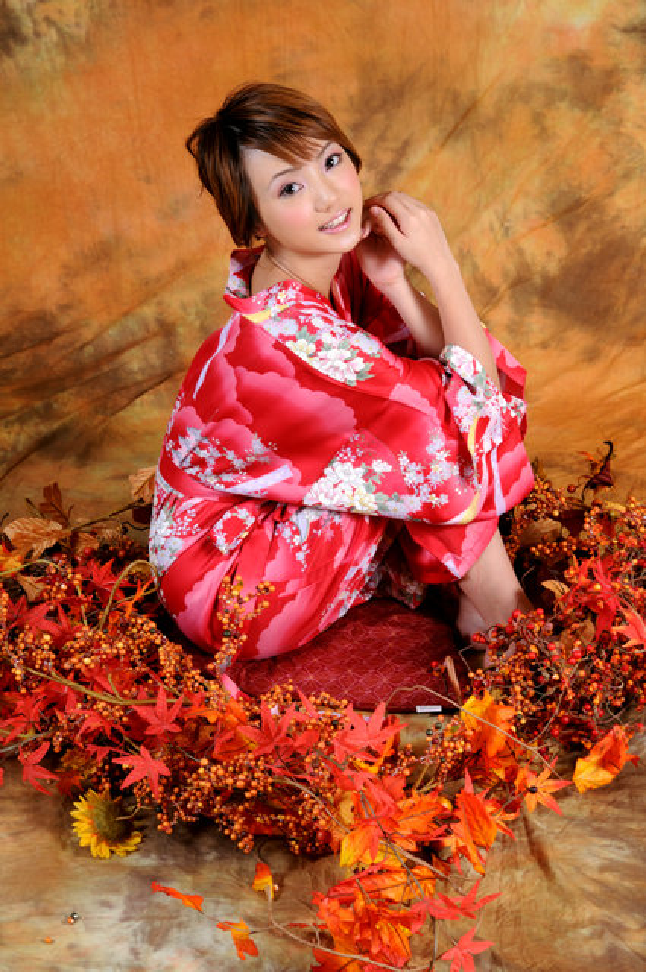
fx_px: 2024
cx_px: 323
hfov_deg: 18.1
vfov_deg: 27.0
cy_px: 486
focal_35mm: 75
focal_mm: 50
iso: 200
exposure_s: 1/160
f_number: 9
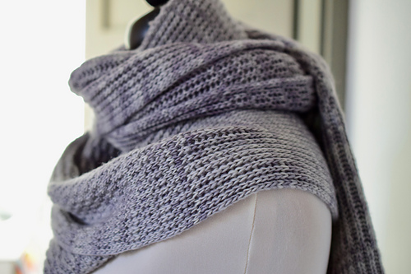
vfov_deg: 22.6
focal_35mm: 60
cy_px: 137
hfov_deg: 33.4
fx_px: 685
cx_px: 206
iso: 1600
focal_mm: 40
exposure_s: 1/160
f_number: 2.8
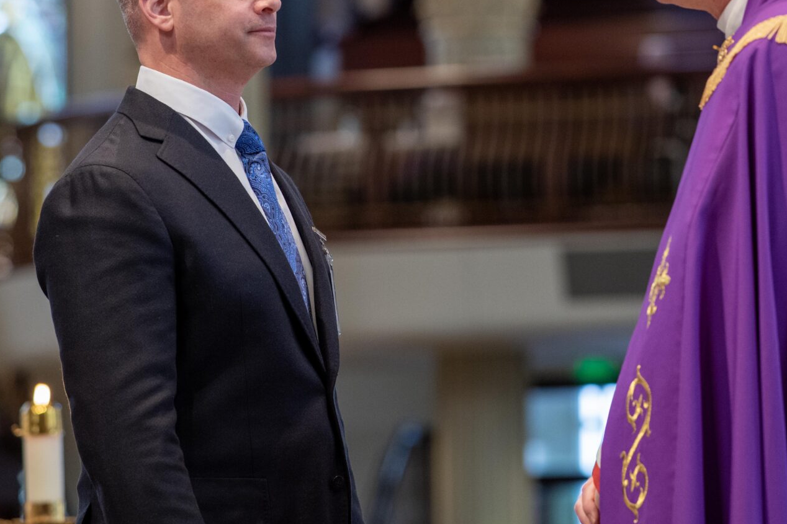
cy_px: 77
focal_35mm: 212
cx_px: 611
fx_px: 4634
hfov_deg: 9.7
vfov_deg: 6.5
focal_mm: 105
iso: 900
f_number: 2.8
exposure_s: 1/80
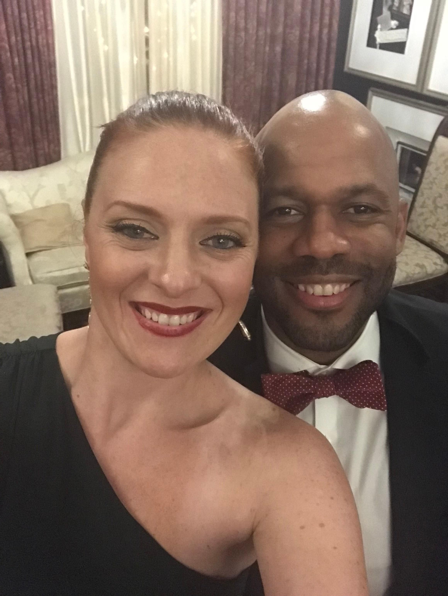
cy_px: 298
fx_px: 552
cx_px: 224
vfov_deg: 56.8
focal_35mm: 32
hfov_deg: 44.2
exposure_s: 1/15
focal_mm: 2.87
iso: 1000
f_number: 2.2
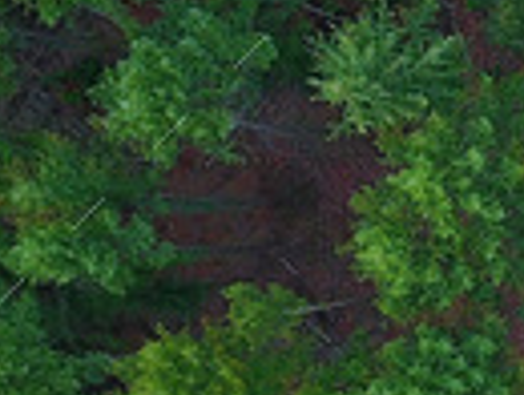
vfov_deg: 12.6
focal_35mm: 118
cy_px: 99
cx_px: 1076
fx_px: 1790
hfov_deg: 13.9
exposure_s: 1/160
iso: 100
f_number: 2.2
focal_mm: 4.73
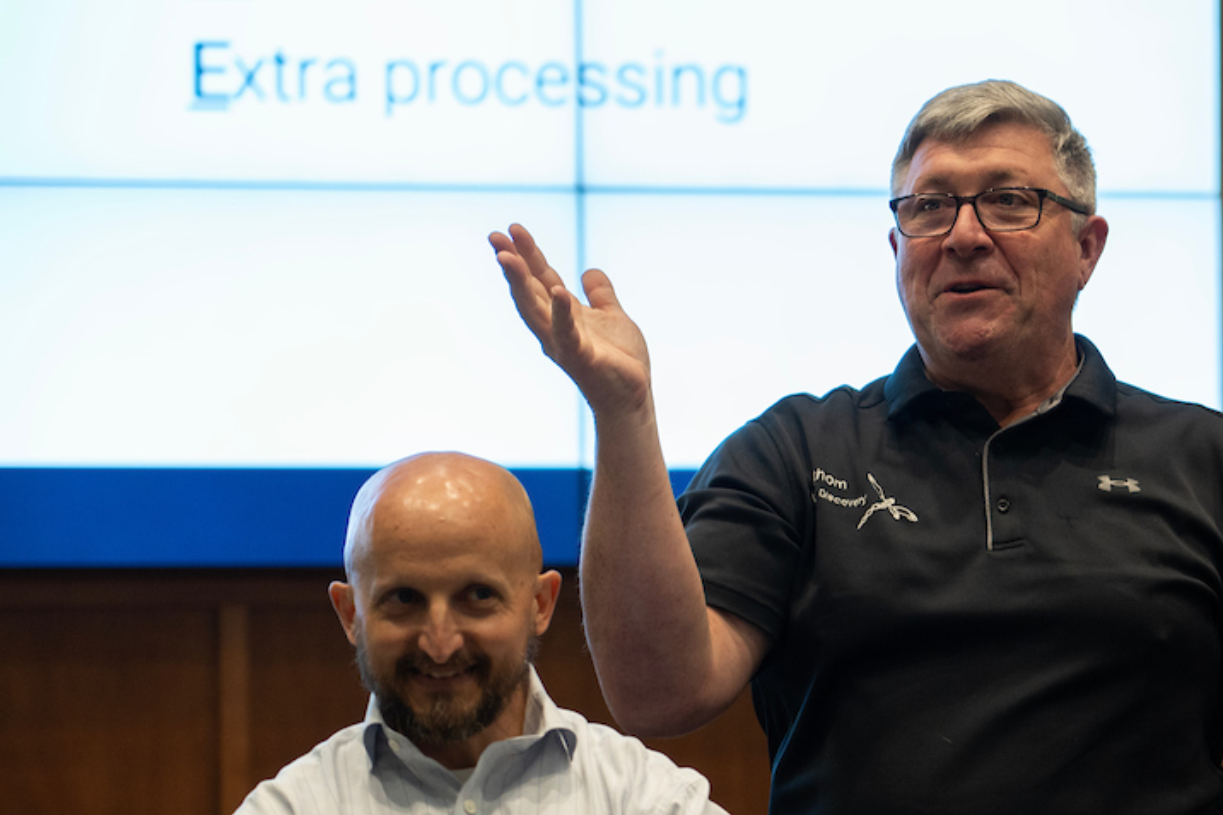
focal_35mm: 176
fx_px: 5977
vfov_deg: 7.8
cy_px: 586
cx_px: 957
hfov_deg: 11.6
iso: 1250
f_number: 4
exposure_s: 1/160
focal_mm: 105
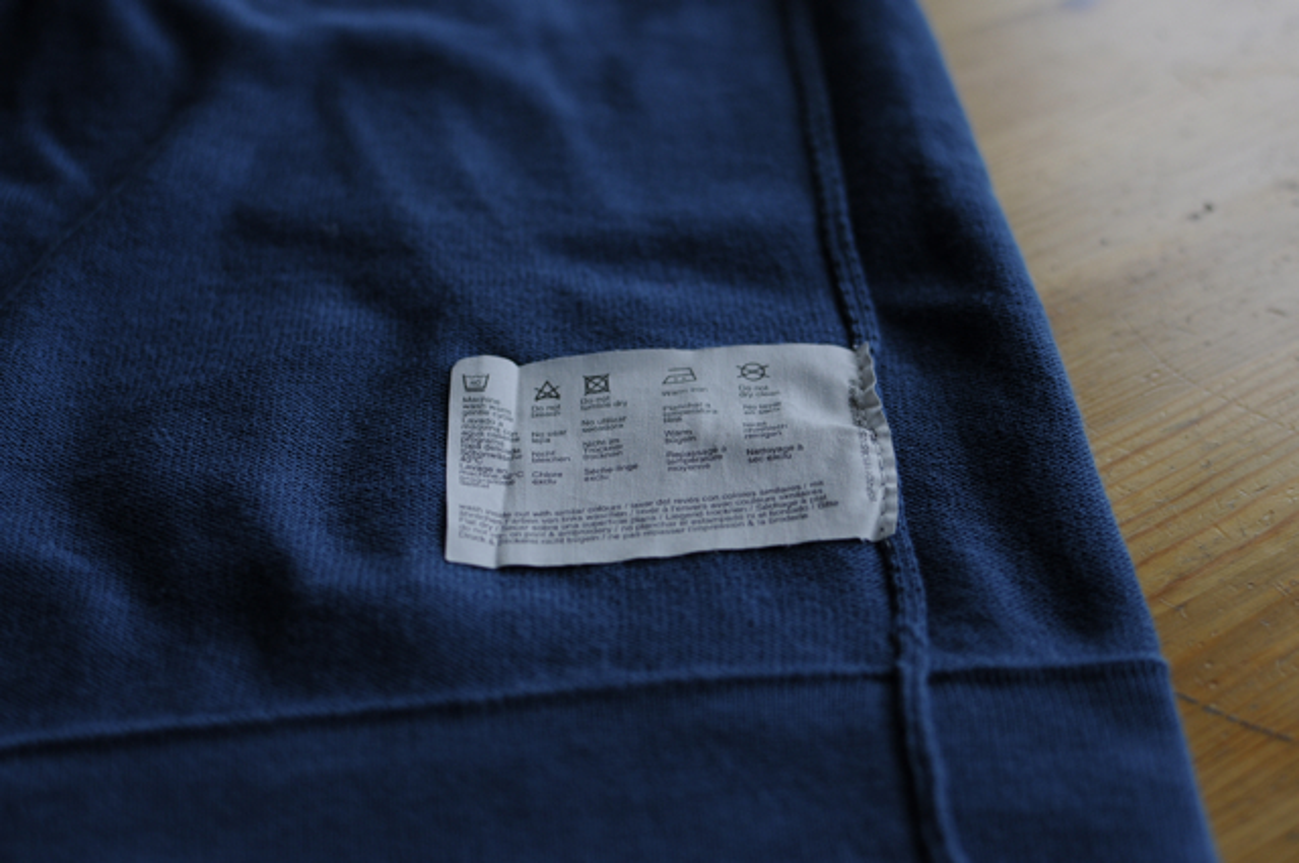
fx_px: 1892
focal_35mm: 52
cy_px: 432
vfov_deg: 25.7
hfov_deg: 37.9
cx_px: 650
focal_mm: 35
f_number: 2.8
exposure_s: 1/100
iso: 250
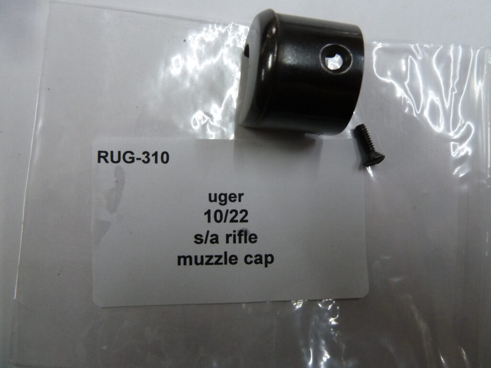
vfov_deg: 54.9
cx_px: 246
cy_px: 184
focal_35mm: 25
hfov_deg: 69.4
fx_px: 355
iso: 250
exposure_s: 1/30
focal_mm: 4.1
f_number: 3.3
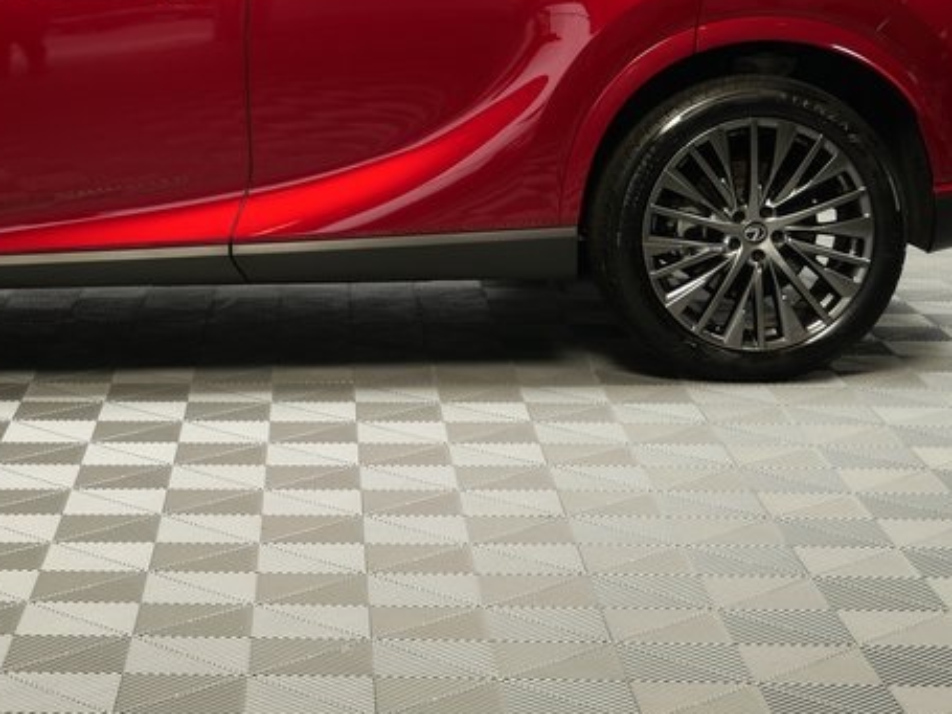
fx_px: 2475
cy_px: 124
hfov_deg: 21.4
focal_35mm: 90
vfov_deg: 16.3
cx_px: 138
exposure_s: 1/100
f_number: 4.5
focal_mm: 20
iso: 200
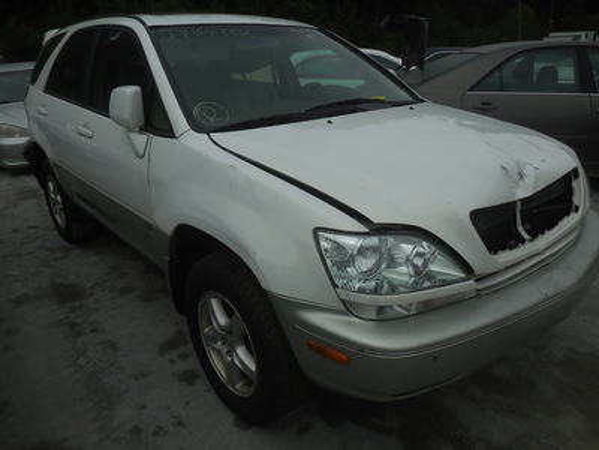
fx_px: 433
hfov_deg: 69.4
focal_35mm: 25
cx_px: 300
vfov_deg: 54.9
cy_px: 225
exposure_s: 1/320
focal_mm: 4.5
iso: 125
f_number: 10.5
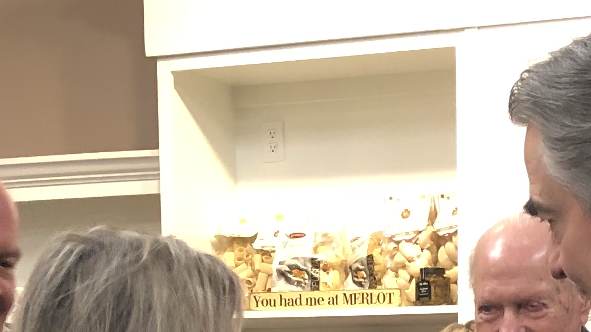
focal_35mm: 109
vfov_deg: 10.1
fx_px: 1708
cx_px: 473
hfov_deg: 19.4
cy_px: 702
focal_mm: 3.99
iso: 50
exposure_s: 1/15
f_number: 1.8
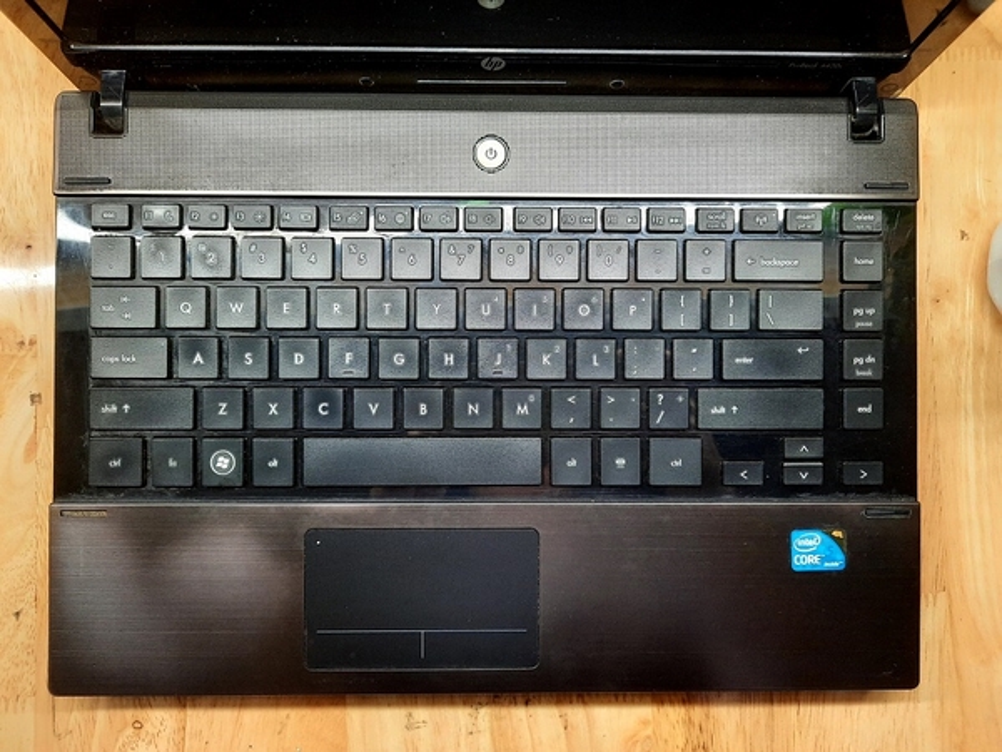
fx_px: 724
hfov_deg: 69.4
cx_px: 501
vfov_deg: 54.9
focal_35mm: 25
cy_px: 376
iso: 320
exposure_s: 1/50
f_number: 2
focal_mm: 4.6
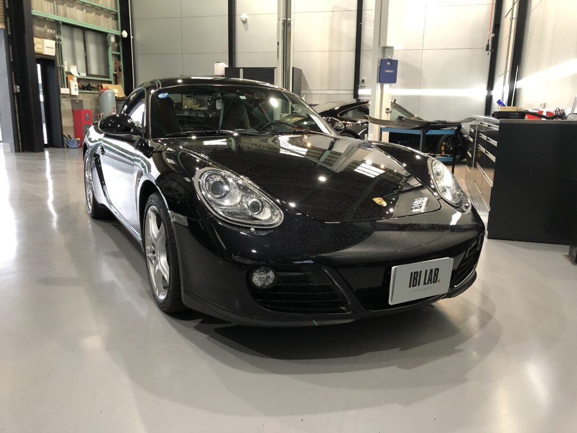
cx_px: 288
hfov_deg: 63.4
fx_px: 467
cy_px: 216
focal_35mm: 28
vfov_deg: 49.7
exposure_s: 1/15
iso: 64
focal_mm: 4
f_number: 1.8
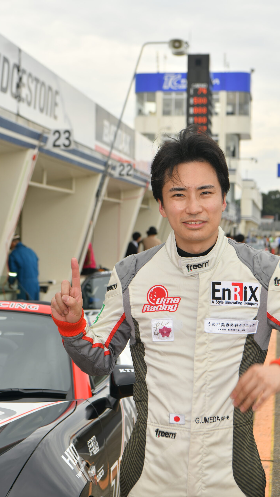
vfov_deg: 28.6
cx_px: 140
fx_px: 977
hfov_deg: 16.3
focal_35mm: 74
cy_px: 248
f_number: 8
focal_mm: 70
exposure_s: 1/200
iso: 100
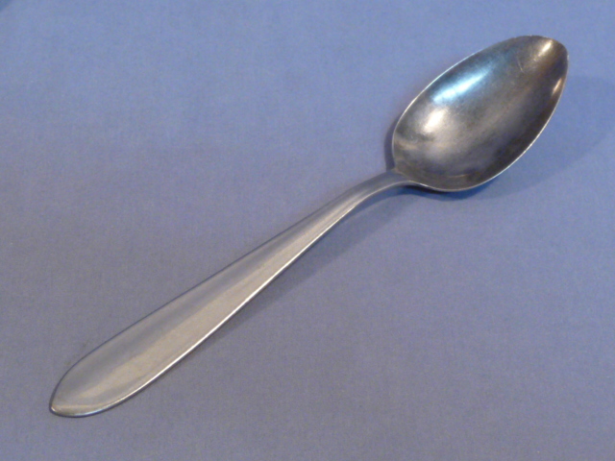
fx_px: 959
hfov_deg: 35.5
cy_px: 230
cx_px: 308
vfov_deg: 27.0
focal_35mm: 54
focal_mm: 5.3
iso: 400
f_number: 3.5
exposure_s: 1/30
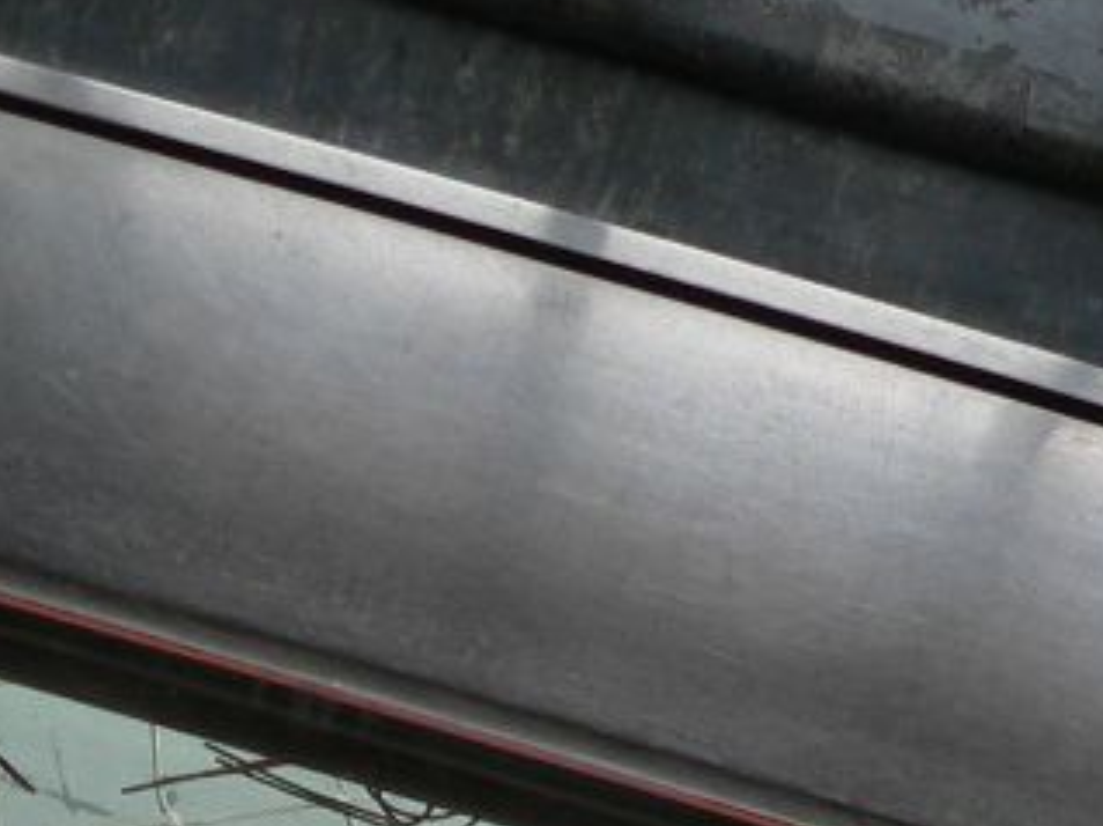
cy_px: 1576
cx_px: -128
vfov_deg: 9.6
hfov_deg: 13.3
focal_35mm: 145
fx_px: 4617
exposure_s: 1/100
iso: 80
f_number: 3.3
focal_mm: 6
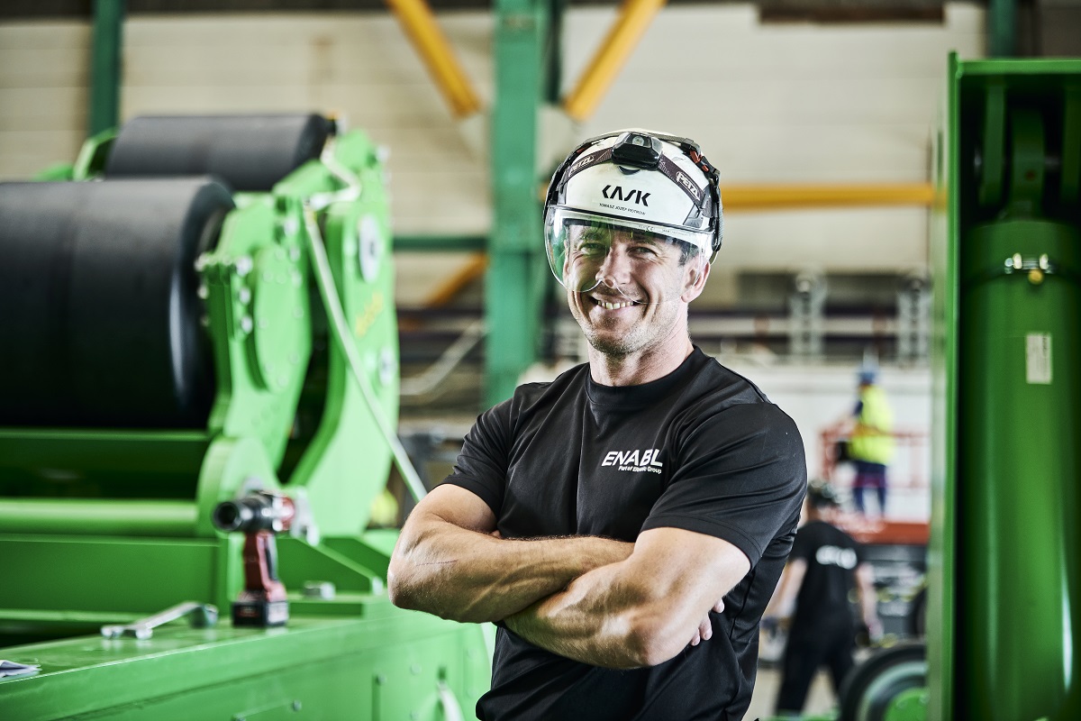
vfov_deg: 19.5
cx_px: 540
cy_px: 360
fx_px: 2102
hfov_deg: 28.8
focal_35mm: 70
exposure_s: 1/250
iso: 500
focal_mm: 70
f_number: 2.8
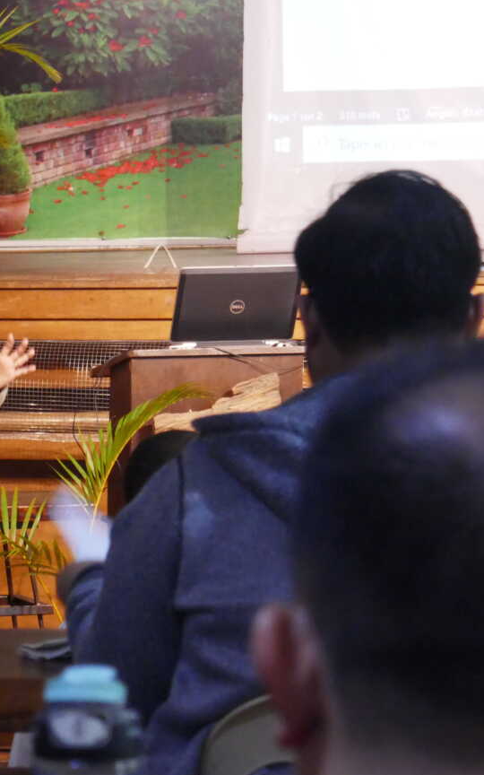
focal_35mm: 207
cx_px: -91
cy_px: 388
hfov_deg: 6.3
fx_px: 4369
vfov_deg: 10.1
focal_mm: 49.2
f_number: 5.7
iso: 3200
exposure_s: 1/13
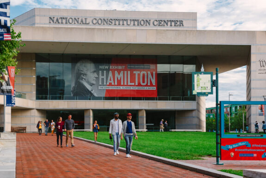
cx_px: 133
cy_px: 89
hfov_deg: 36.2
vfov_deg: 24.6
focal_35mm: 55
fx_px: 407
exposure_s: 1/125
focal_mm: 55
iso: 1250
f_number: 10
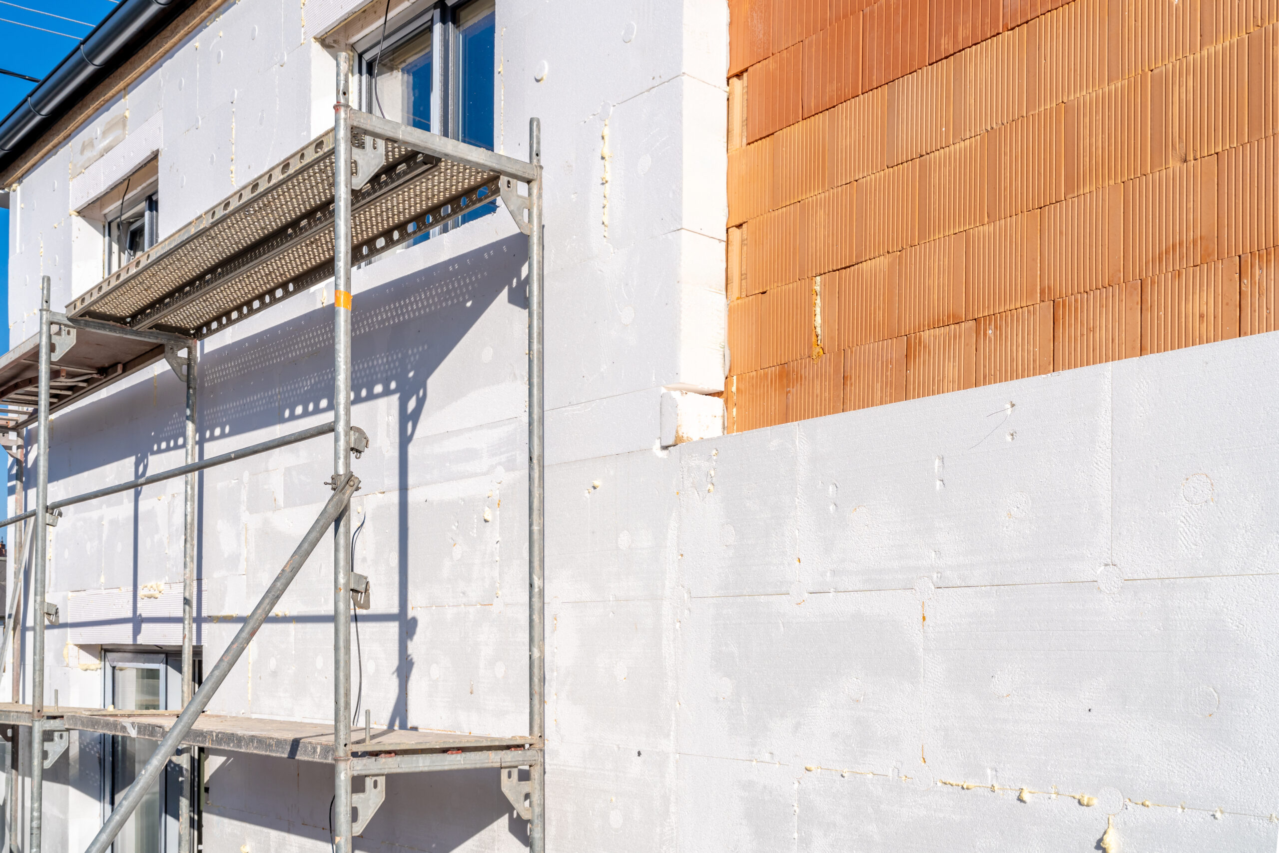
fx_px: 1243
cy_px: 426
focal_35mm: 35
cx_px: 640
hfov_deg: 54.4
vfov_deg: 37.9
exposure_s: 1/250
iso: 100
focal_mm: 35
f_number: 11
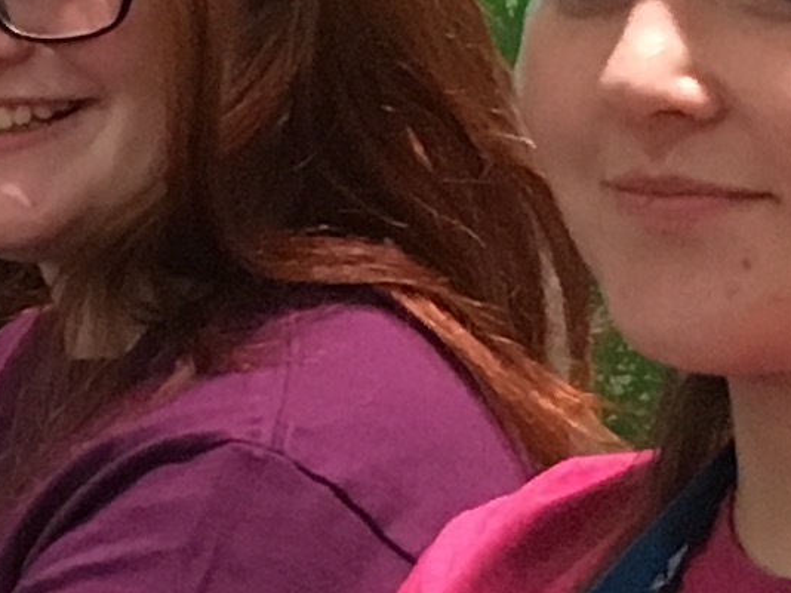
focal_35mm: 219
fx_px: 5002
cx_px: -1299
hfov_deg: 8.1
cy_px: 427
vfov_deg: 6.8
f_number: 2.2
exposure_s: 1/33
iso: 250
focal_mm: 4.15
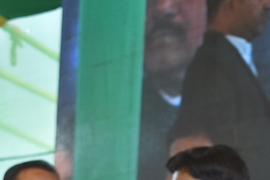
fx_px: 1534
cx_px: 334
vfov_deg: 6.6
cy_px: 251
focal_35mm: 205
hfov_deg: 9.9
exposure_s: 1/160
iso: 400
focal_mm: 45
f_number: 6.3
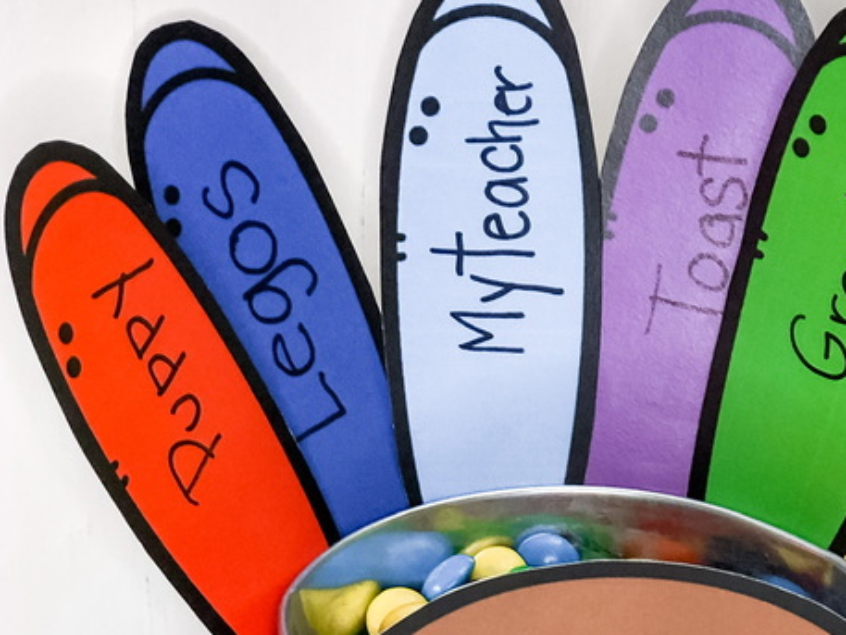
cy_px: 784
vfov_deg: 10.9
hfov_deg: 14.7
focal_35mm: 133
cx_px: 659
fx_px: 3251
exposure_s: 1/30
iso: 80
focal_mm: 6.6
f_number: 2.8
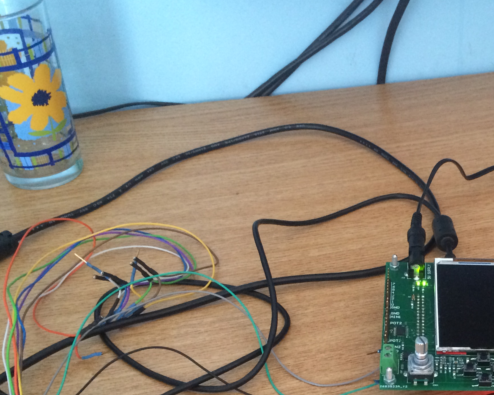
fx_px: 775
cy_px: 332
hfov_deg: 33.5
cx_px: 446
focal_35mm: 53
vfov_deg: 27.9
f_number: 2.2
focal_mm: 4.15
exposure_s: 1/20
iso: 320
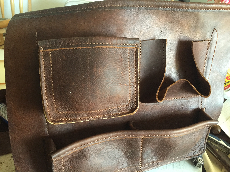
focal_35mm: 29
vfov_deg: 48.2
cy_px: 86
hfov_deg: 61.7
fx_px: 193
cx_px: 115
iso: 250
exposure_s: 1/30
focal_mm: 4.15
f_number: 2.2
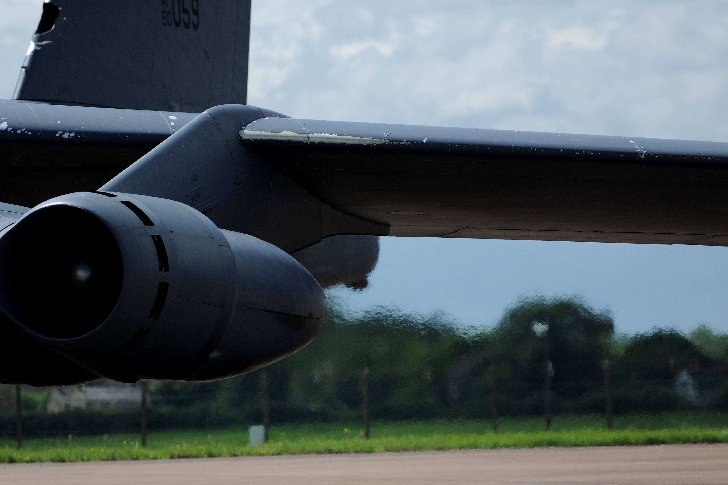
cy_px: 343
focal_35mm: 293
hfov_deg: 7.0
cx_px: 339
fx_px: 5925
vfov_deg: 4.7
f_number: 2.8
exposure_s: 1/3200
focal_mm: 200
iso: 125
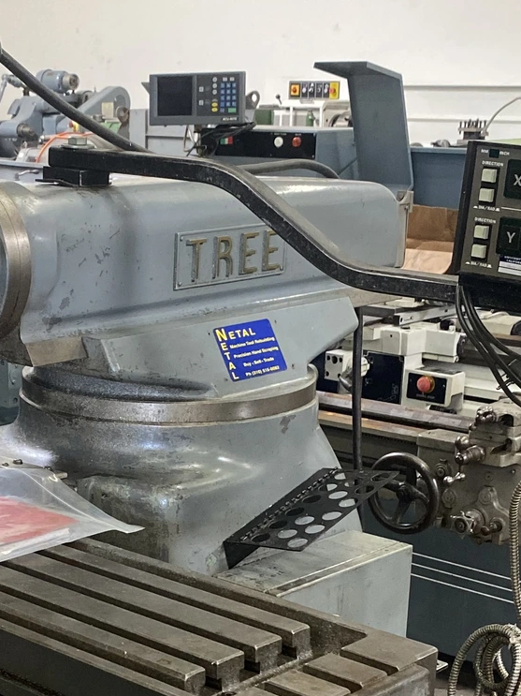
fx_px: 1405
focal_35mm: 70
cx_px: 62
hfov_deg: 20.6
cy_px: 551
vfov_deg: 27.3
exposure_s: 1/60
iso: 200
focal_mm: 4.25
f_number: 1.8
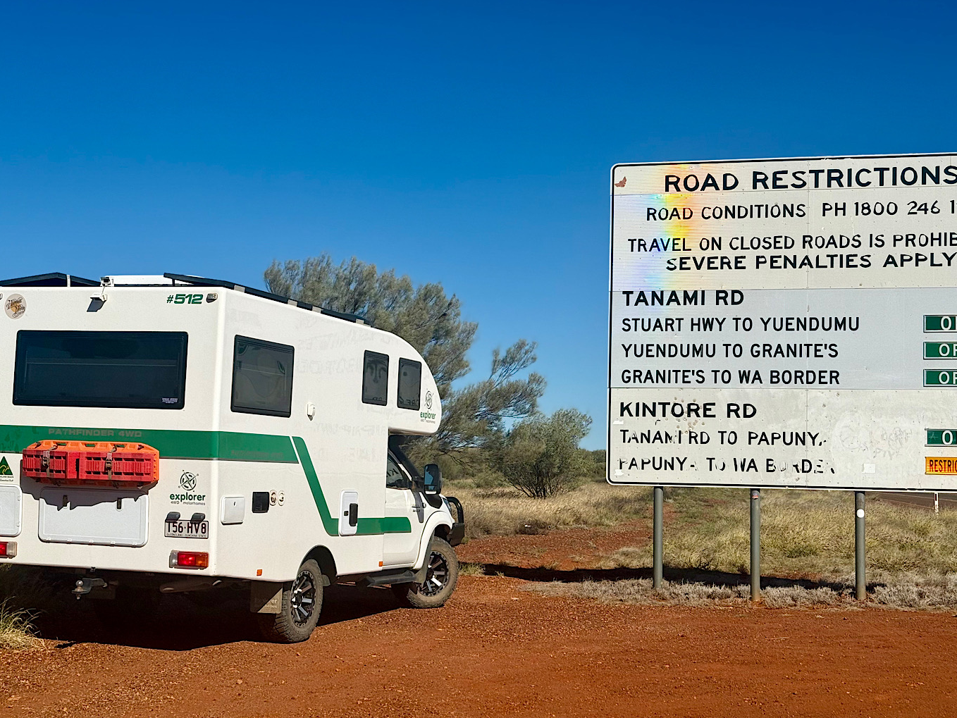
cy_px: 378
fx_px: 1466
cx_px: 505
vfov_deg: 27.5
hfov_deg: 36.2
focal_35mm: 53
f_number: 1.78
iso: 64
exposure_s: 1/11364
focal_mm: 6.76
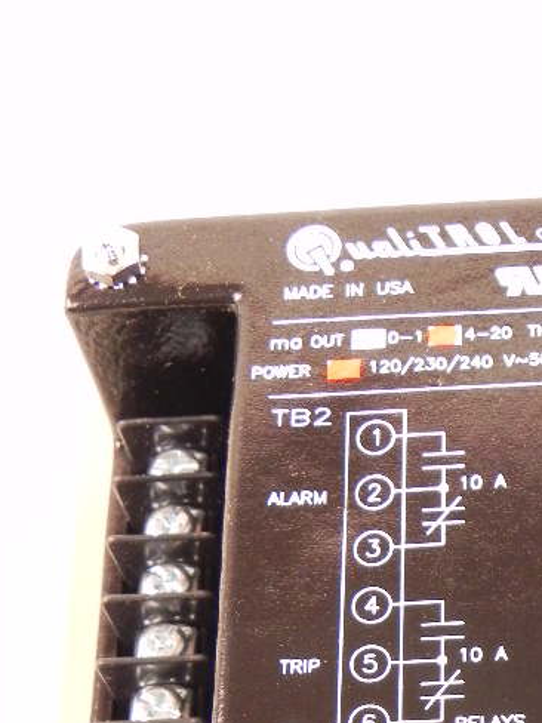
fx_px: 1795
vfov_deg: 21.8
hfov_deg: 16.9
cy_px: 756
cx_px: 502
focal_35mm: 86
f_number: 3.2
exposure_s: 1/9.9
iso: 400
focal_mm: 7.3
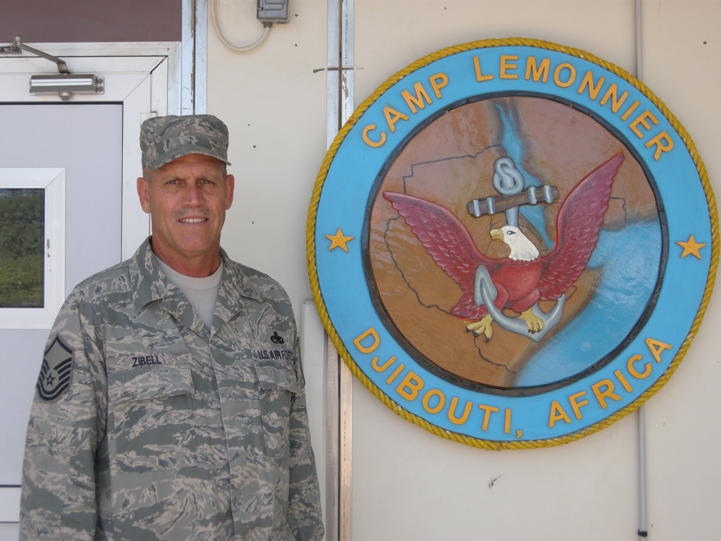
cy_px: 270
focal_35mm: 74
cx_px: 360
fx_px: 1541
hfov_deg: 26.3
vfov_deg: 19.9
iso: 64
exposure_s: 1/113
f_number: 3.9
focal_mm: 15.7
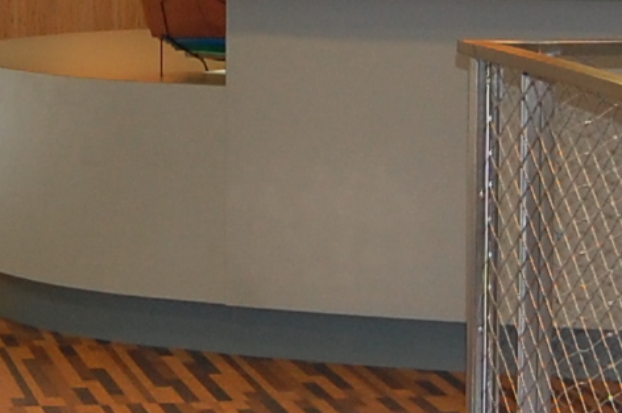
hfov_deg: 11.9
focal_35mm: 172
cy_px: 149
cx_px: 111
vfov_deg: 8.0
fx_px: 2970
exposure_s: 1/60
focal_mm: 18
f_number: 3.5
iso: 400
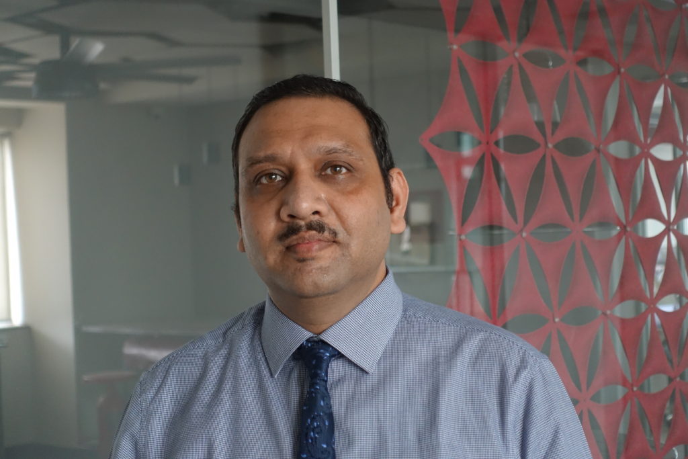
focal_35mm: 67
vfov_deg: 20.3
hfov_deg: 30.1
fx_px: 1281
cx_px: 344
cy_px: 230
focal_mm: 24.64
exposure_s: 1/125
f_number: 2.8
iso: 1000
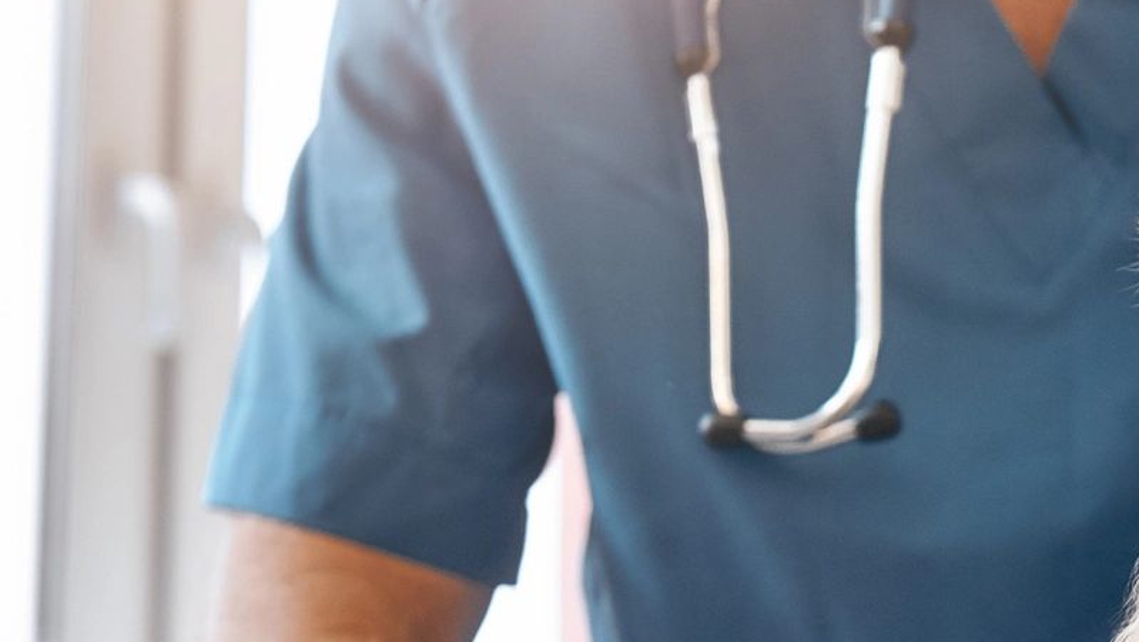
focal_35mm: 125
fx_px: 3776
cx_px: 1180
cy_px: 584
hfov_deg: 16.7
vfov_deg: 9.7
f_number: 4
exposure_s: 1/100
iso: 500
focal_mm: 45
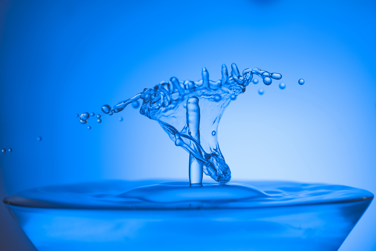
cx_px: 188
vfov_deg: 13.0
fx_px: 1096
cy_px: 126
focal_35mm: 105
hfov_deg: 19.5
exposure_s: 1/10
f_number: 4.5
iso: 100
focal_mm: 70
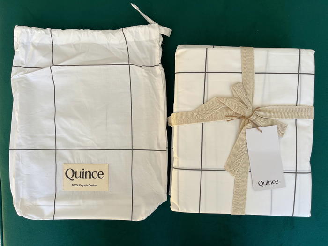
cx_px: 164
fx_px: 246
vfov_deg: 53.1
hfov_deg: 67.3
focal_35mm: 26
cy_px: 123
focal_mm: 5.1
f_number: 1.6
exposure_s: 1/122
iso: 40
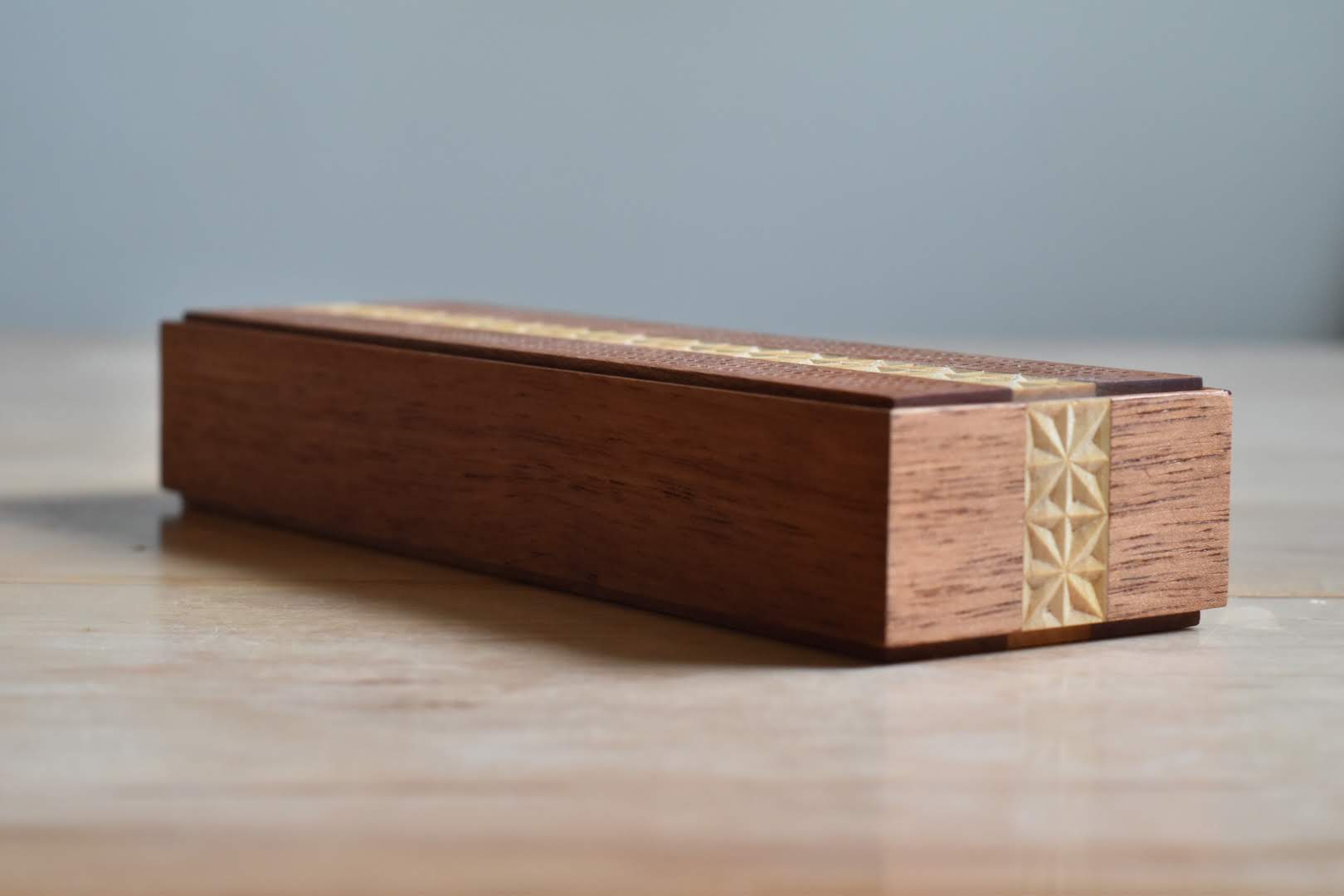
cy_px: 448
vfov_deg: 18.2
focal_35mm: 75
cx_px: 672
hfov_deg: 27.0
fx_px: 2800
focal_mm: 50
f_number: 5.6
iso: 1000
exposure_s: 1/80
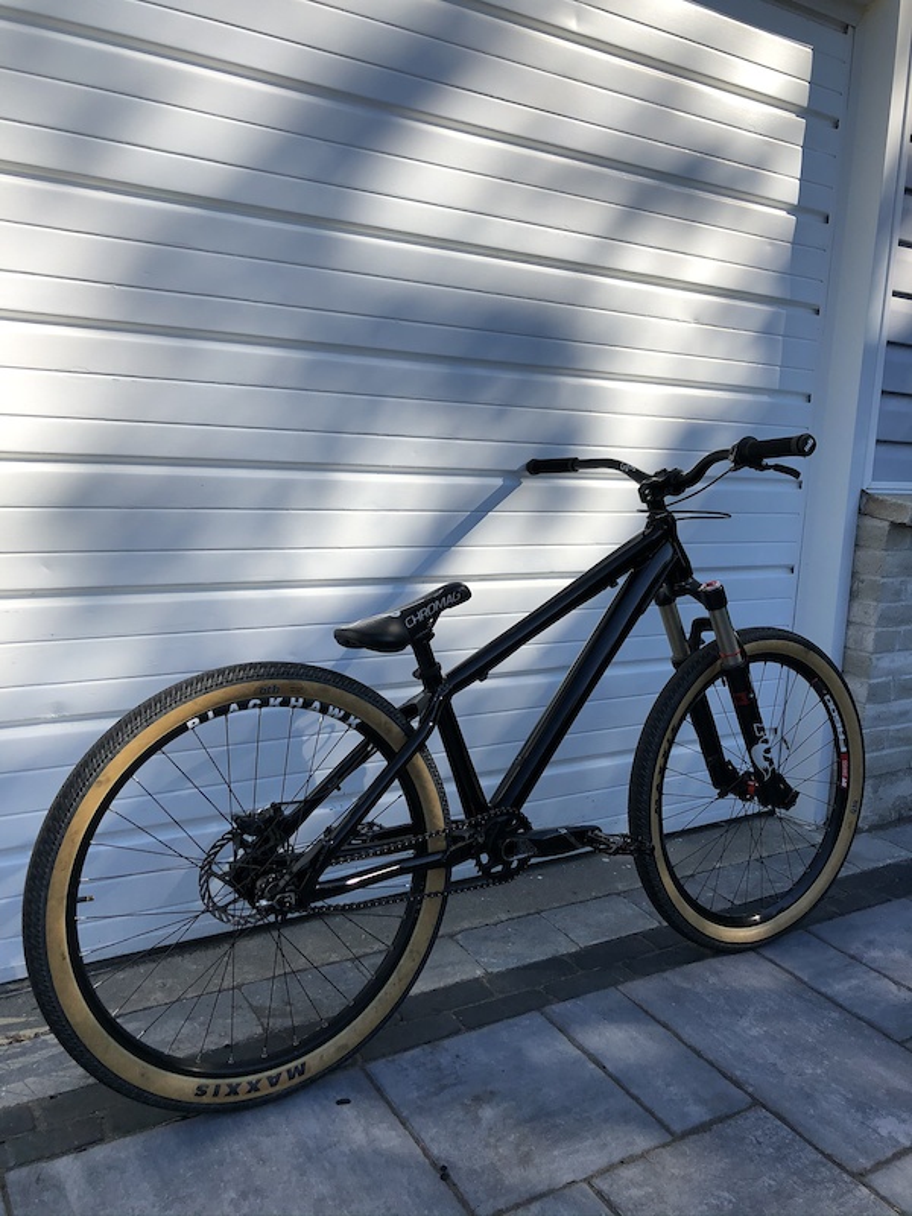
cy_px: 608
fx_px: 984
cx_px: 456
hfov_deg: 49.7
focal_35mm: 28
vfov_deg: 63.4
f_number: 1.8
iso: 20
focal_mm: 4
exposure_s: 1/1333
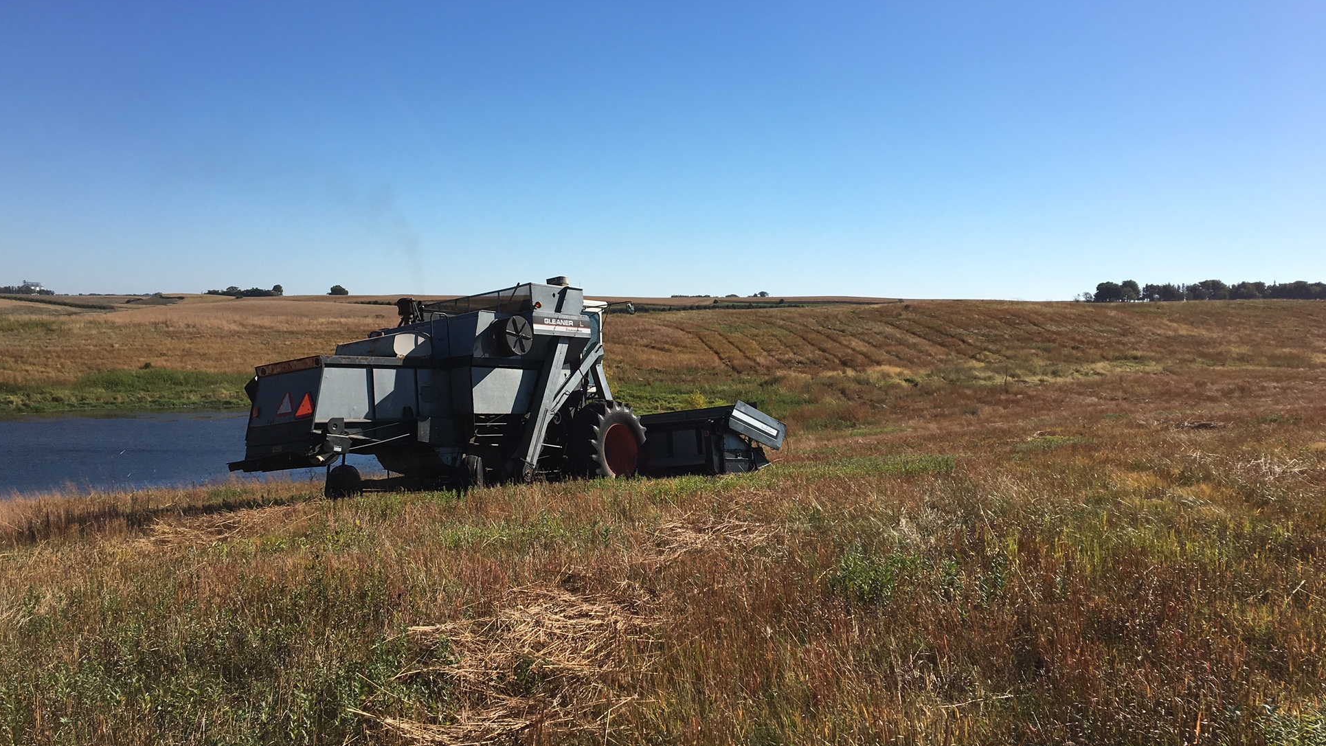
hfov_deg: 59.5
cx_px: 644
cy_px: 340
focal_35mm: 33
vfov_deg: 35.6
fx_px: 1160
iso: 25
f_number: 2.2
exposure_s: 1/2262
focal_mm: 4.15
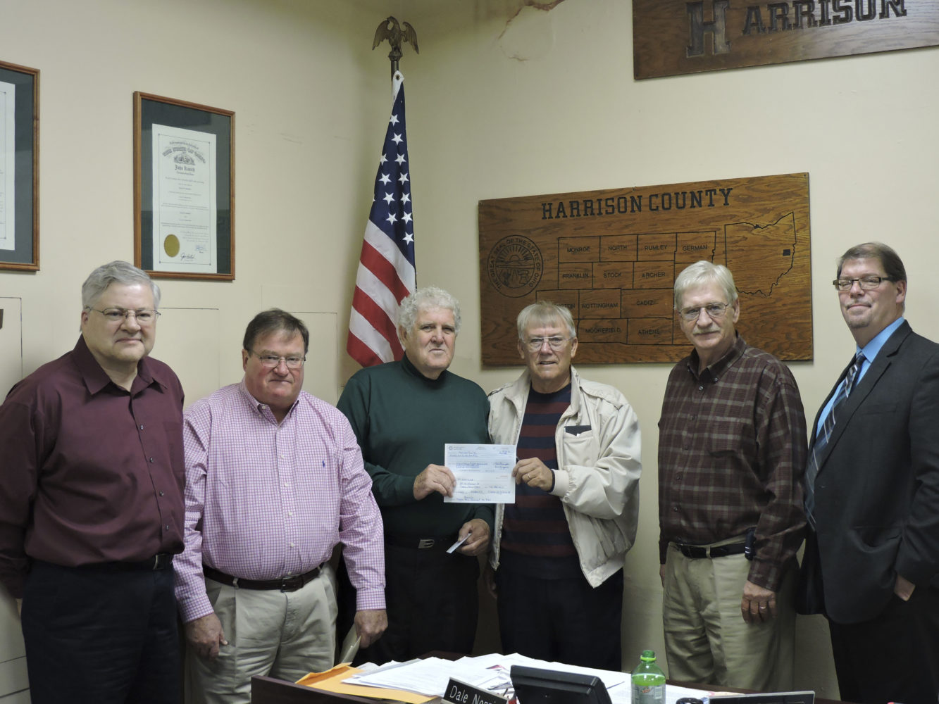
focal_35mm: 47
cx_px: 470
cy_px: 352
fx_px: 1275
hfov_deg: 40.4
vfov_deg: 30.9
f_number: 3.5
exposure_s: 1/30
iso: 400
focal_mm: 8.4
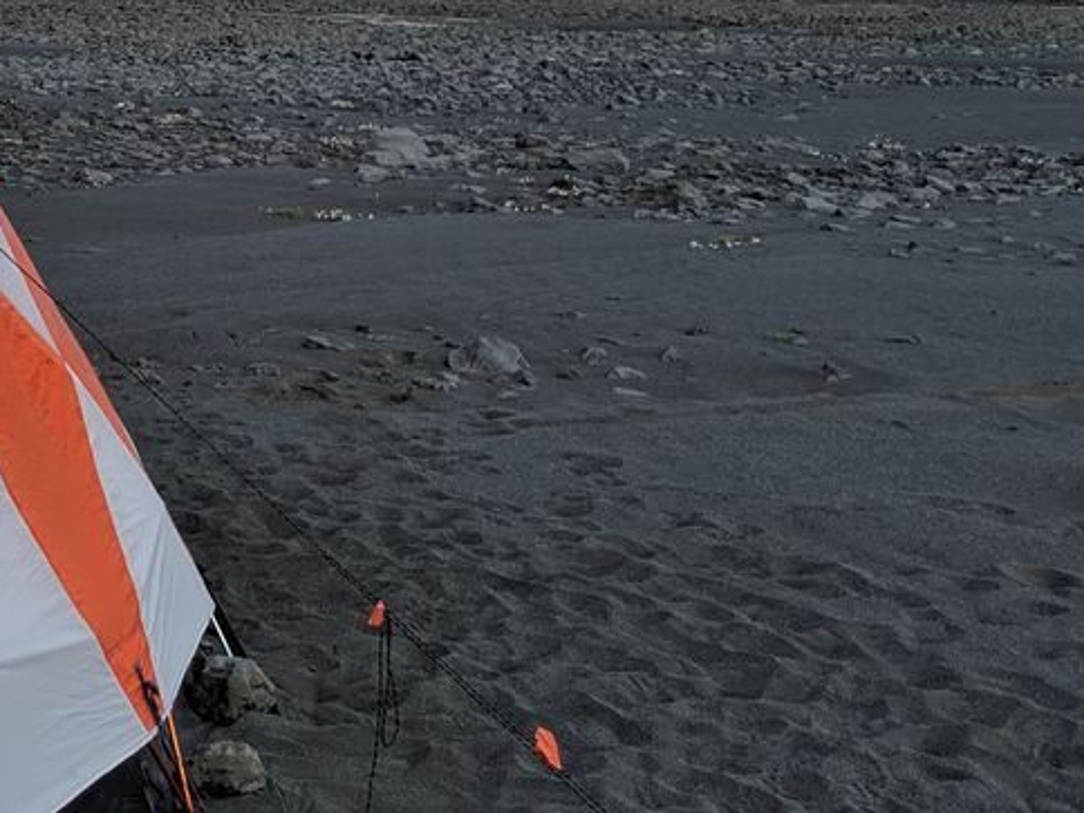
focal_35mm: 67
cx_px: 31
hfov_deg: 27.5
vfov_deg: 21.7
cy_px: 175
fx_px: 2098
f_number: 1.8
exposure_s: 1/2933
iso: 69
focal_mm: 4.44
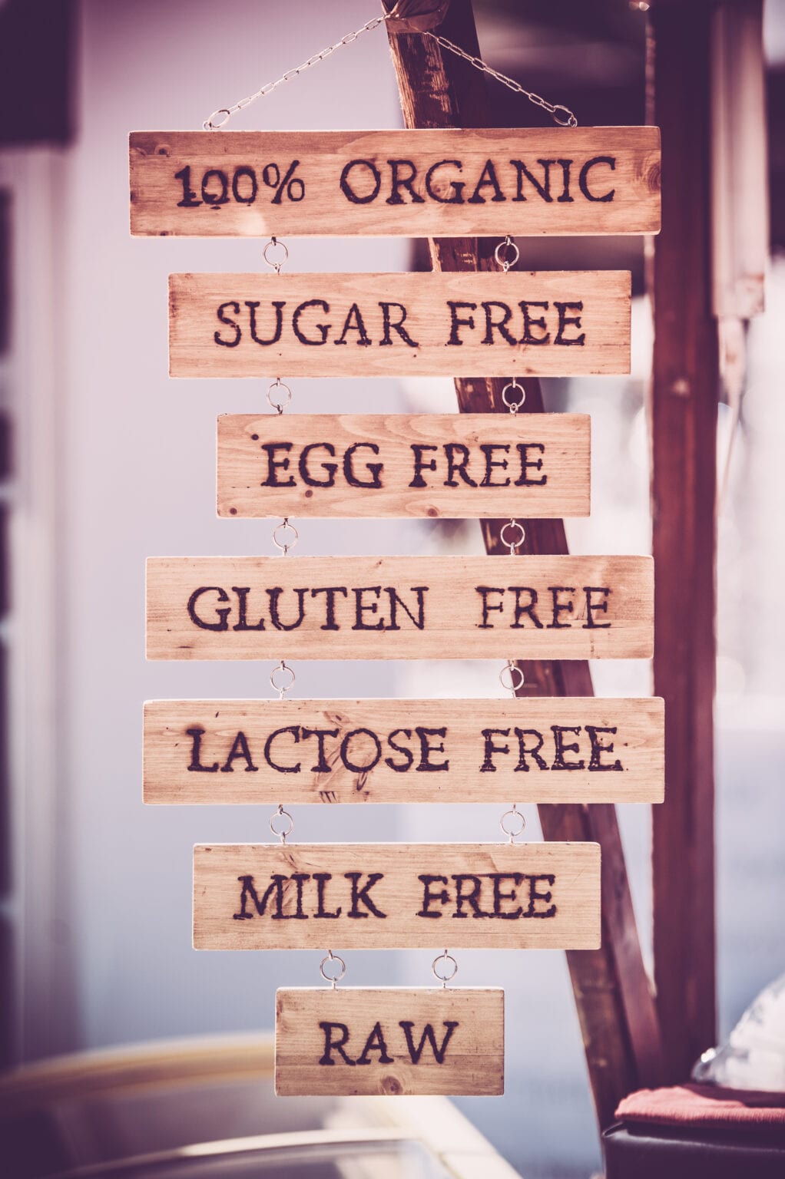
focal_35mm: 140
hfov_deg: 9.8
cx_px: 392
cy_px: 590
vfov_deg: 14.7
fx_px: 4585
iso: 200
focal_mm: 140
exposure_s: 1/1250
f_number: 3.2
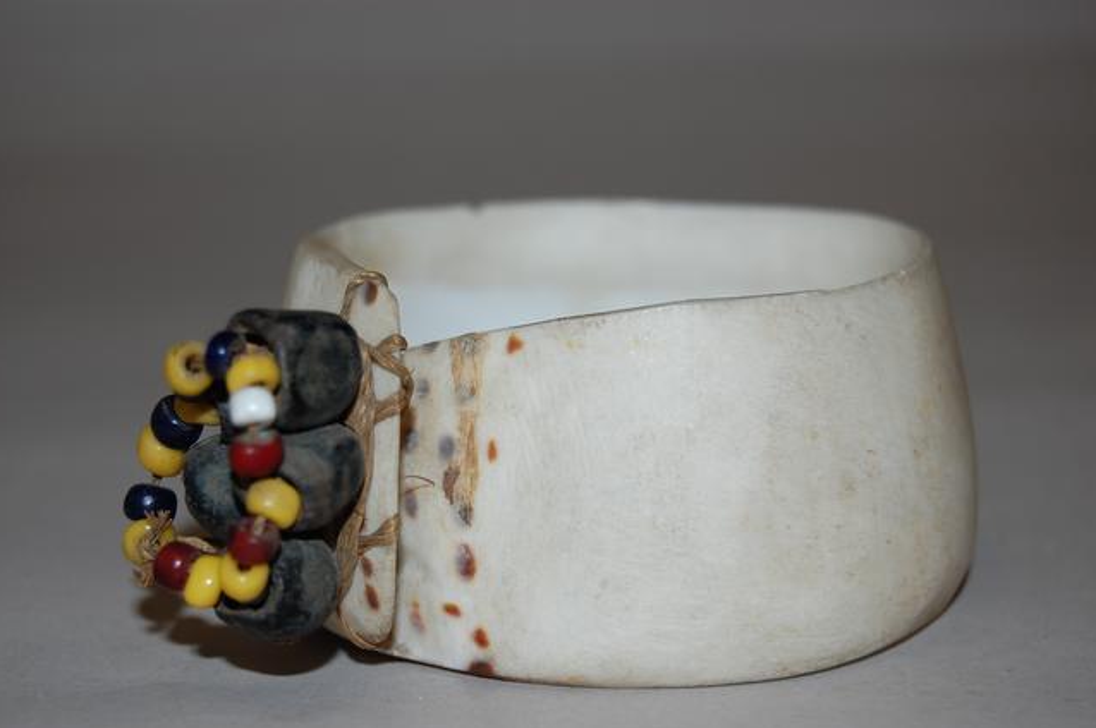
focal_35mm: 88
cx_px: 533
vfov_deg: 15.6
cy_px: 369
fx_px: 2662
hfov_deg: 23.3
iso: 200
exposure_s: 1/125
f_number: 5.6
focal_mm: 55
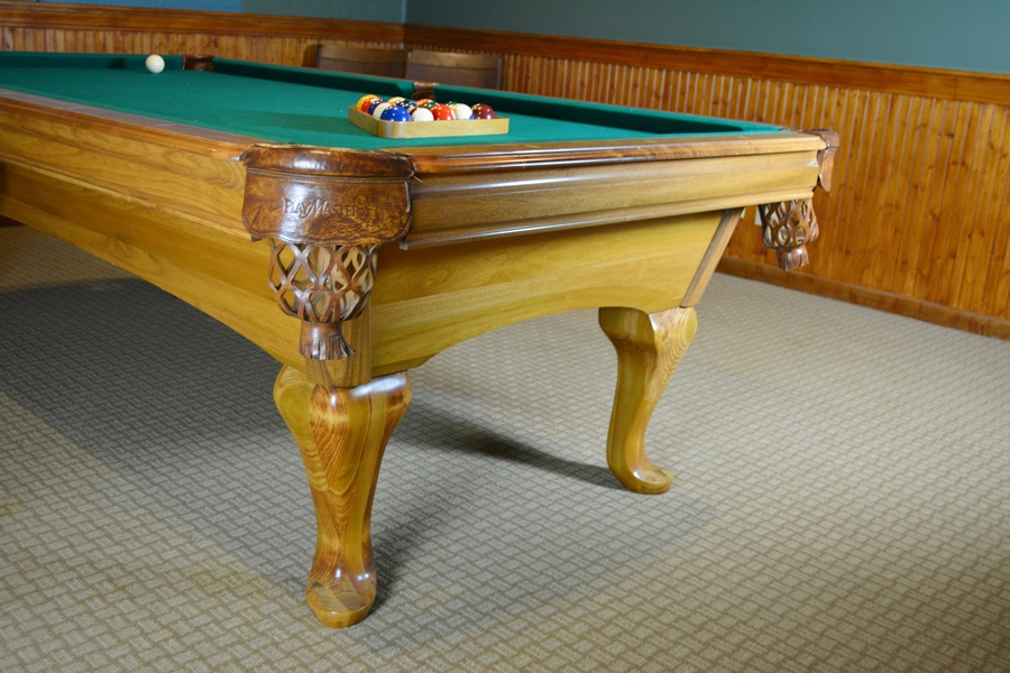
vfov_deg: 36.9
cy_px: 336
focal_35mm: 36
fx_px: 1010
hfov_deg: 53.1
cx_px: 505
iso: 800
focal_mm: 24
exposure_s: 1/50
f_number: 4
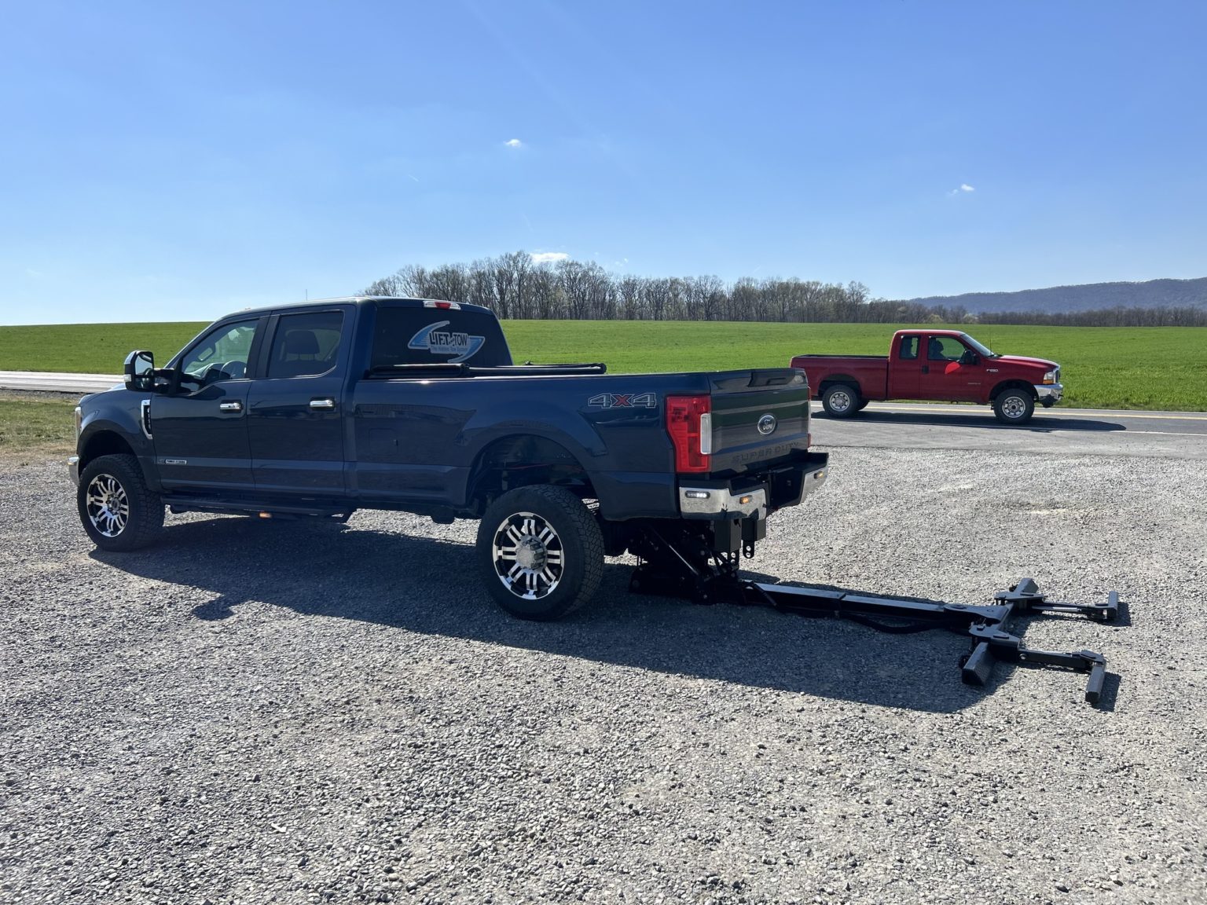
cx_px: 604
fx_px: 907
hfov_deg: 67.3
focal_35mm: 26
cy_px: 452
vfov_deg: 53.1
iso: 50
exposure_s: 1/5587
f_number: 1.5
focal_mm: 5.7
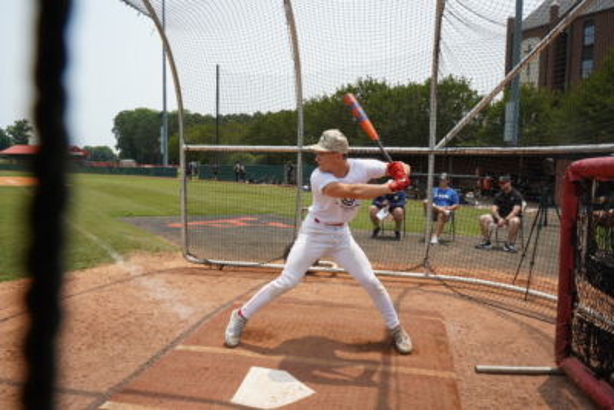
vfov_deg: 46.4
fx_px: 478
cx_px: 307
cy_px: 205
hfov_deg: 65.5
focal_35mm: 28
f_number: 20
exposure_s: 1/250
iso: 800
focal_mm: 28
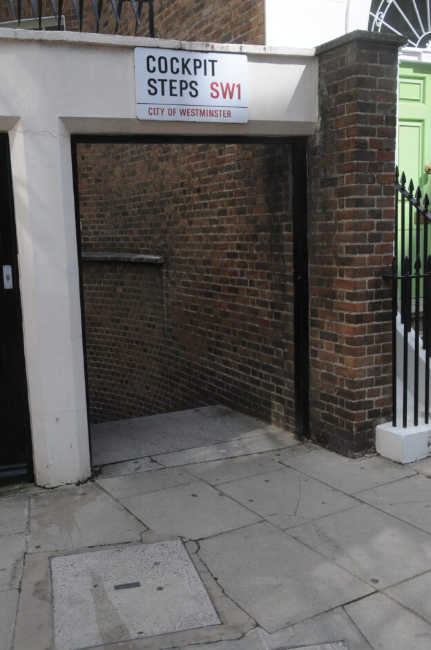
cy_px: 325
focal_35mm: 39
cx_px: 216
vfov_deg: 49.6
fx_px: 702
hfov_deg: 34.1
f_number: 8
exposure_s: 1/250
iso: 200
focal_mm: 26
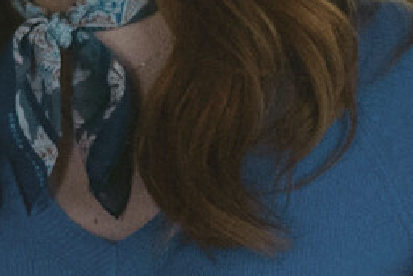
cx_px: 202
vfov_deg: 5.0
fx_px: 3179
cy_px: 234
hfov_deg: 7.4
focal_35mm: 277
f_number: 2
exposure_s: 1/250
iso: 2500
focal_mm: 35
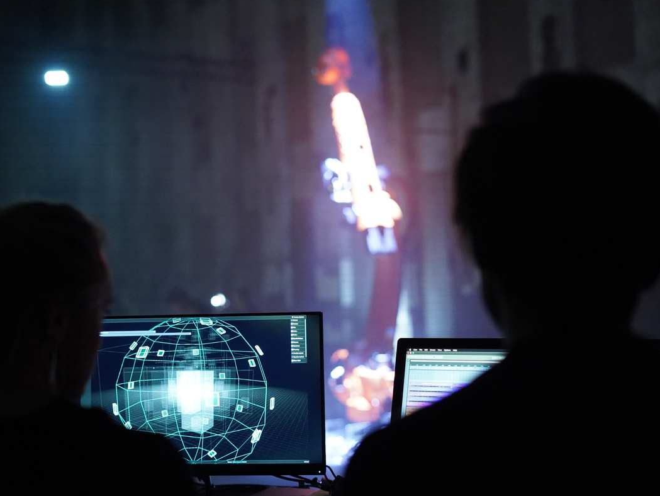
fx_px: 1049
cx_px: 306
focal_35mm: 55
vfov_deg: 26.6
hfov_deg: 34.9
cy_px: 248
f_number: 2.2
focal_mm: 50
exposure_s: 1/200
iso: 10000
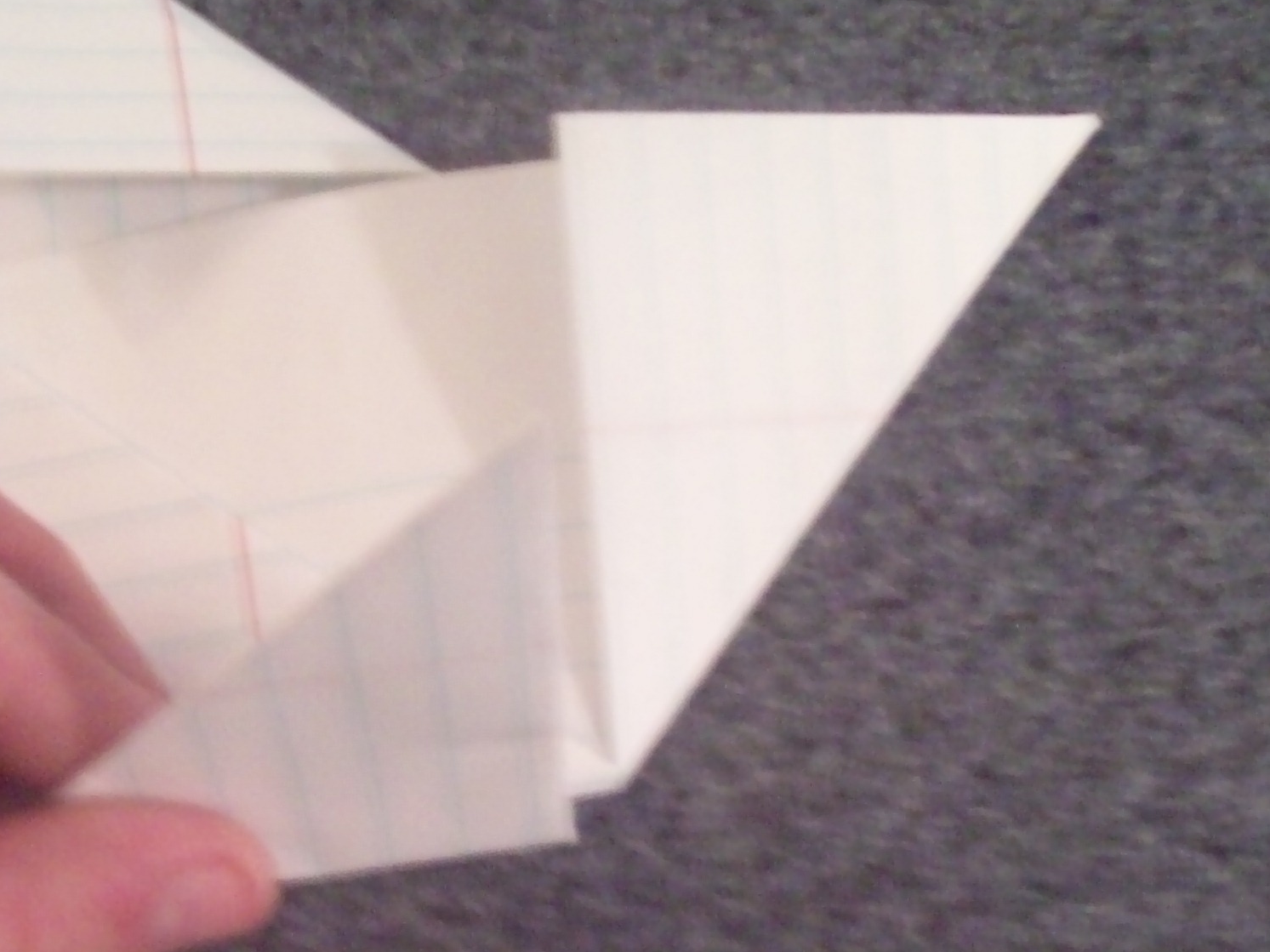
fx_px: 2274
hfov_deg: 31.1
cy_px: 634
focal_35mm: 62
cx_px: 535
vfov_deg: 23.5
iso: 160
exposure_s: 1/8
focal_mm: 6
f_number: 2.7
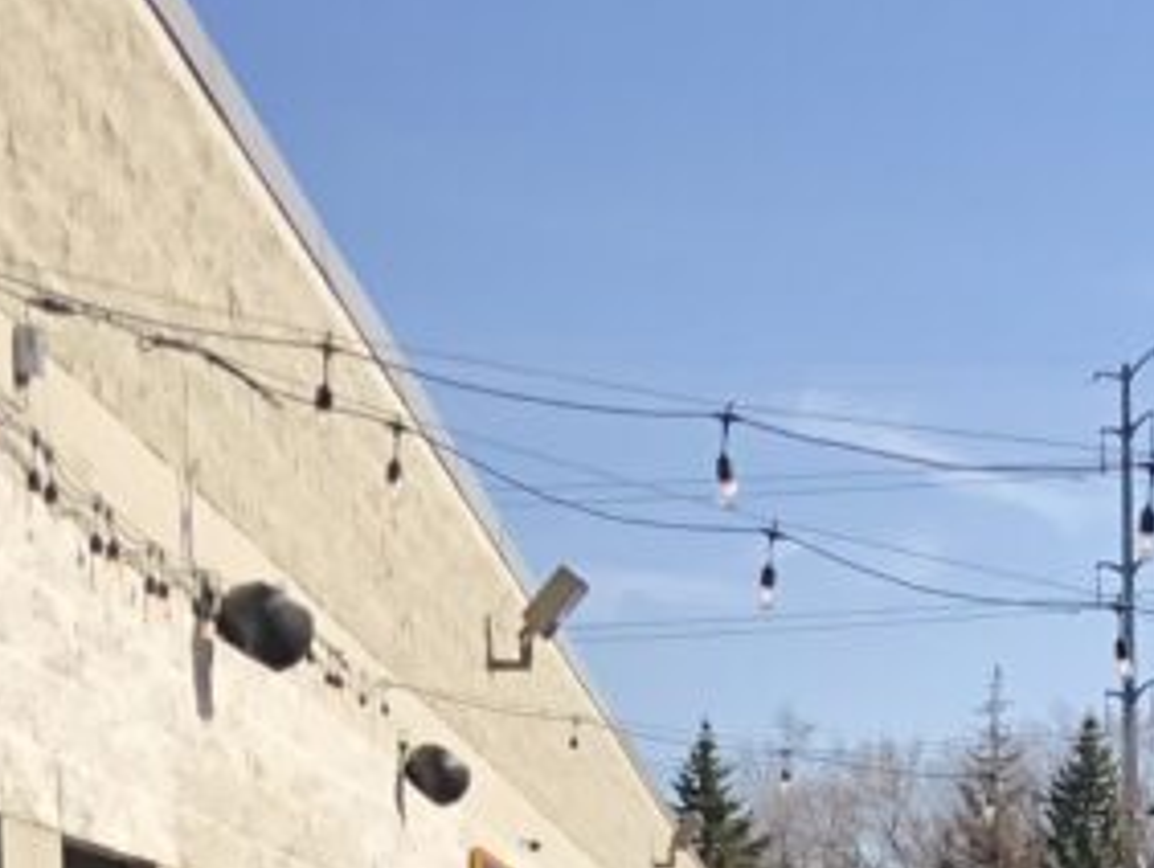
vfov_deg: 10.7
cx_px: 1506
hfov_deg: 14.8
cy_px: 1736
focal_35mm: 127
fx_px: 4237
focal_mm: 3.99
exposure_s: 1/1104
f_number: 1.8
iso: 20
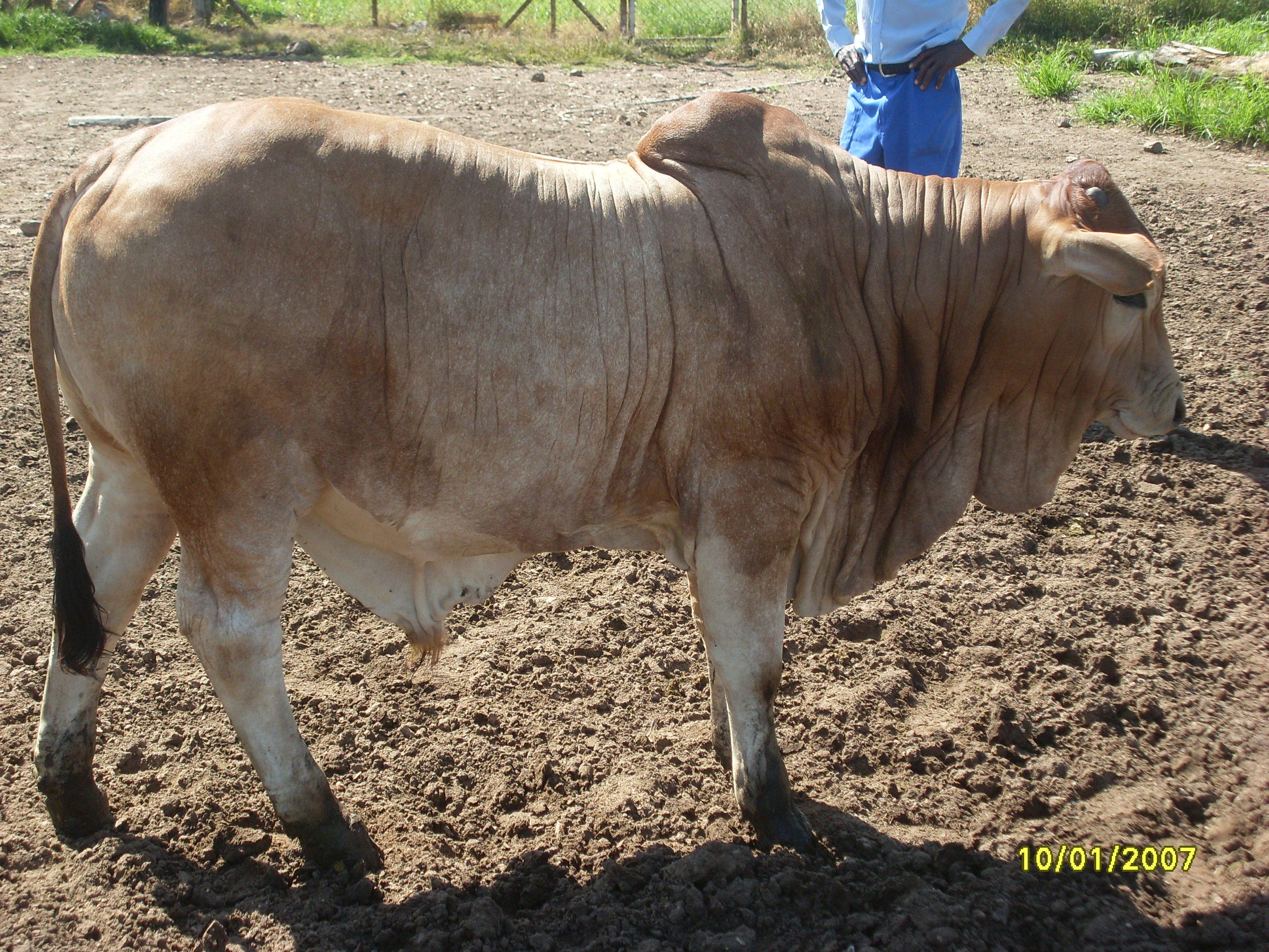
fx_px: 2200
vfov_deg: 24.4
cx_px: 634
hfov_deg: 32.2
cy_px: 476
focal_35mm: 60
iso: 80
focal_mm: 9.9
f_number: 3.8
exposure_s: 1/350
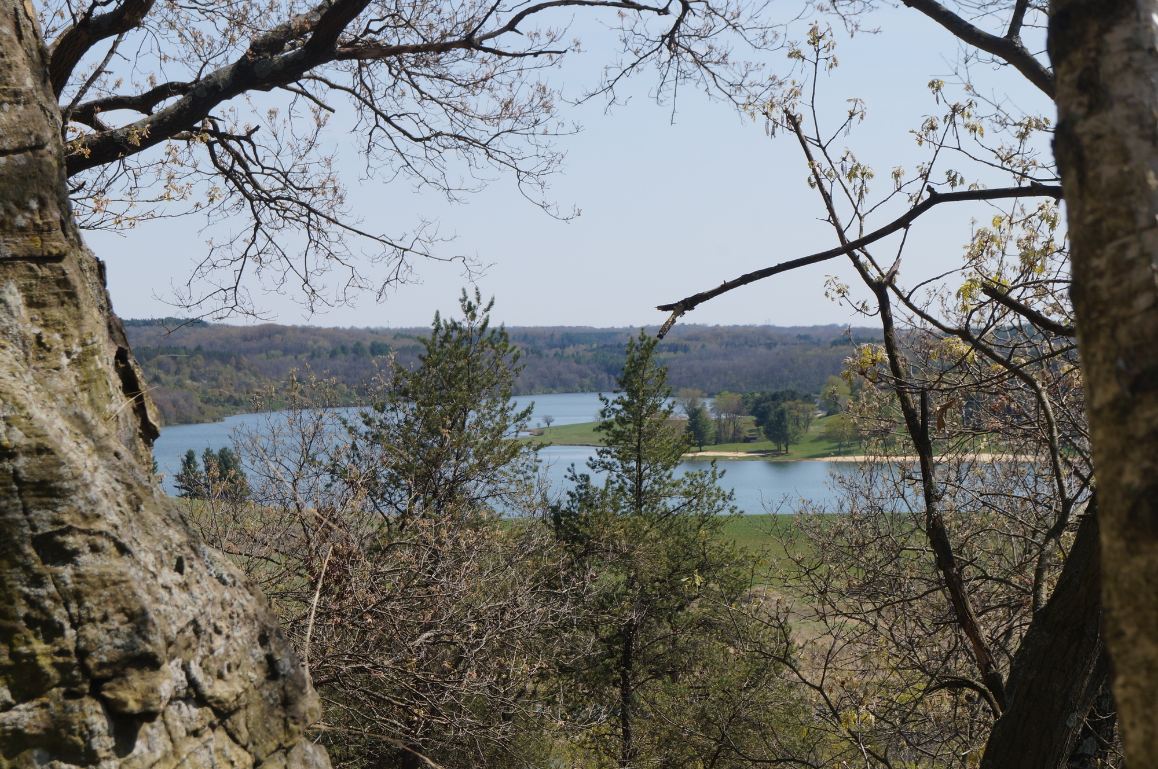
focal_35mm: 75
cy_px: 384
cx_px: 579
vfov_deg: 18.1
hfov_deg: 27.0
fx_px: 2410
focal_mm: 50
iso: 100
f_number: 13
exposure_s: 1/125
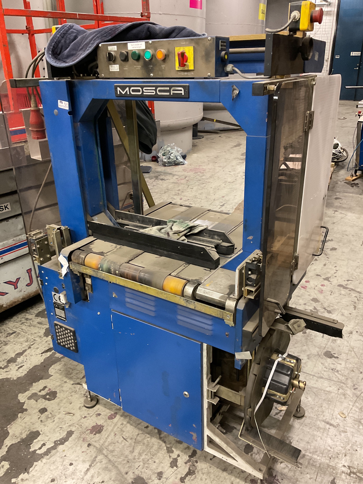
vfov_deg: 61.7
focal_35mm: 29
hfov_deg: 48.2
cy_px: 242
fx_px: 405
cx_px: 182
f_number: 1.8
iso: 250
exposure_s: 1/50
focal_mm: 3
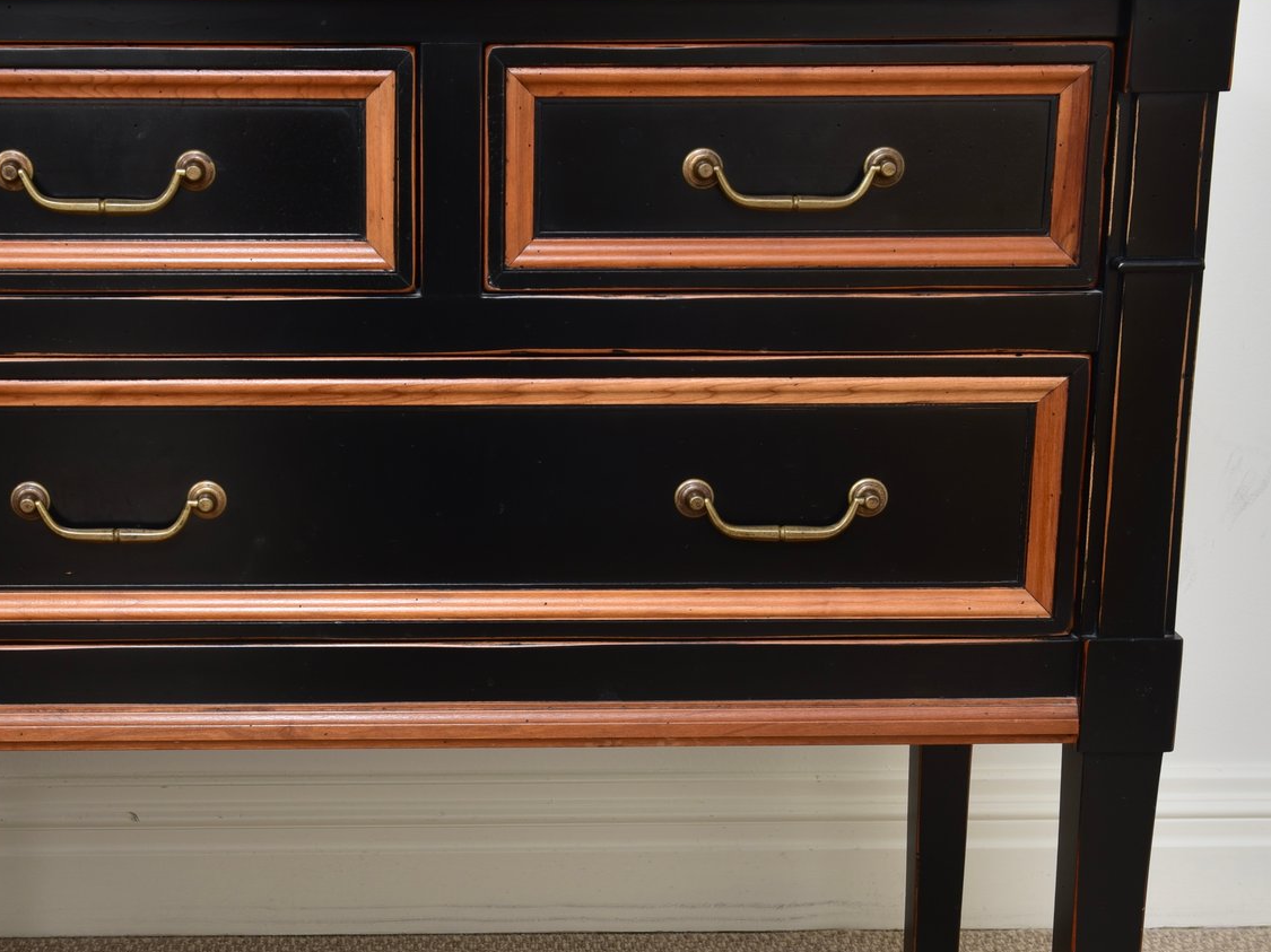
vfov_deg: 22.5
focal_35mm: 65
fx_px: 2386
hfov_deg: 29.6
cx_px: 411
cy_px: 630
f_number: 11
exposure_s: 1/60
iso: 100
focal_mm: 38
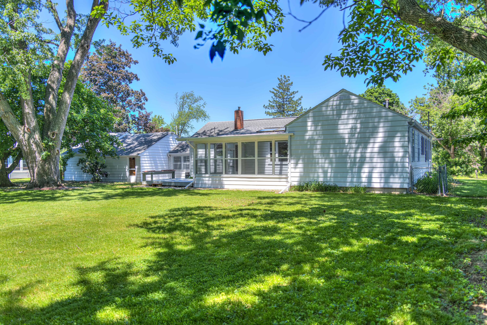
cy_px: 162
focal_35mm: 28
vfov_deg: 46.4
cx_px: 244
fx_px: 379
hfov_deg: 65.5
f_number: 2.8
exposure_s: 1/1000
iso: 100
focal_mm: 28
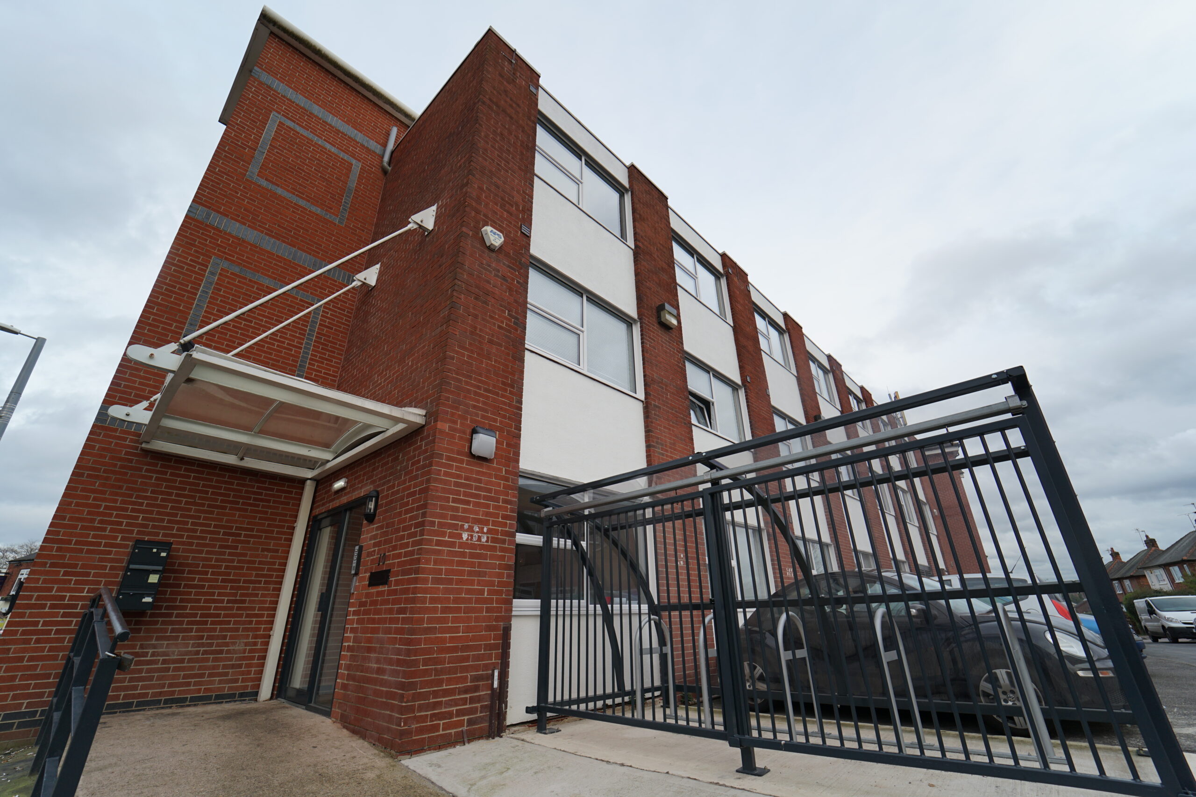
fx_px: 465
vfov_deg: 81.2
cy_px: 398
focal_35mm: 14
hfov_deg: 104.3
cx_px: 598
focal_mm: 14
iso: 100
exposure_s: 1/80
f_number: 6.3
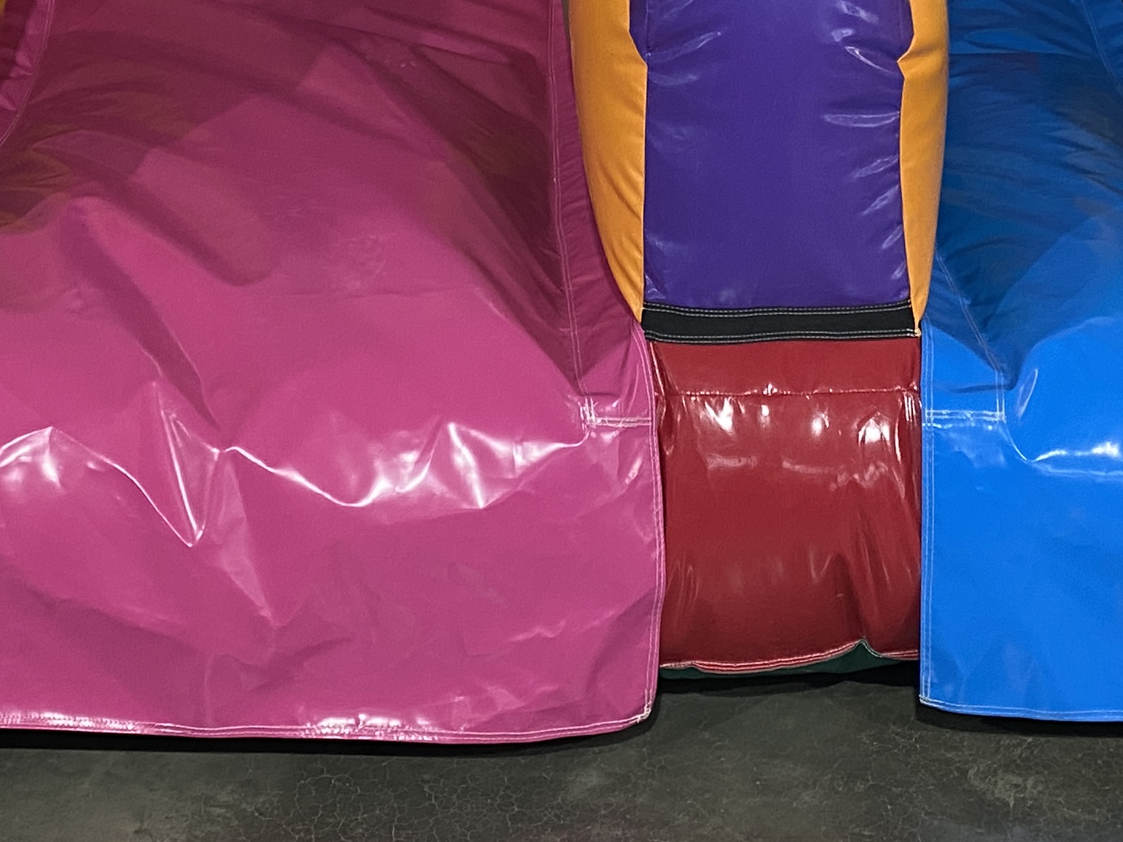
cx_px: 583
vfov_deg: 18.1
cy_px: -346
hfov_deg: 26.3
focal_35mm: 74
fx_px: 2400
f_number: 1.8
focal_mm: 4.25
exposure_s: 1/50
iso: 160
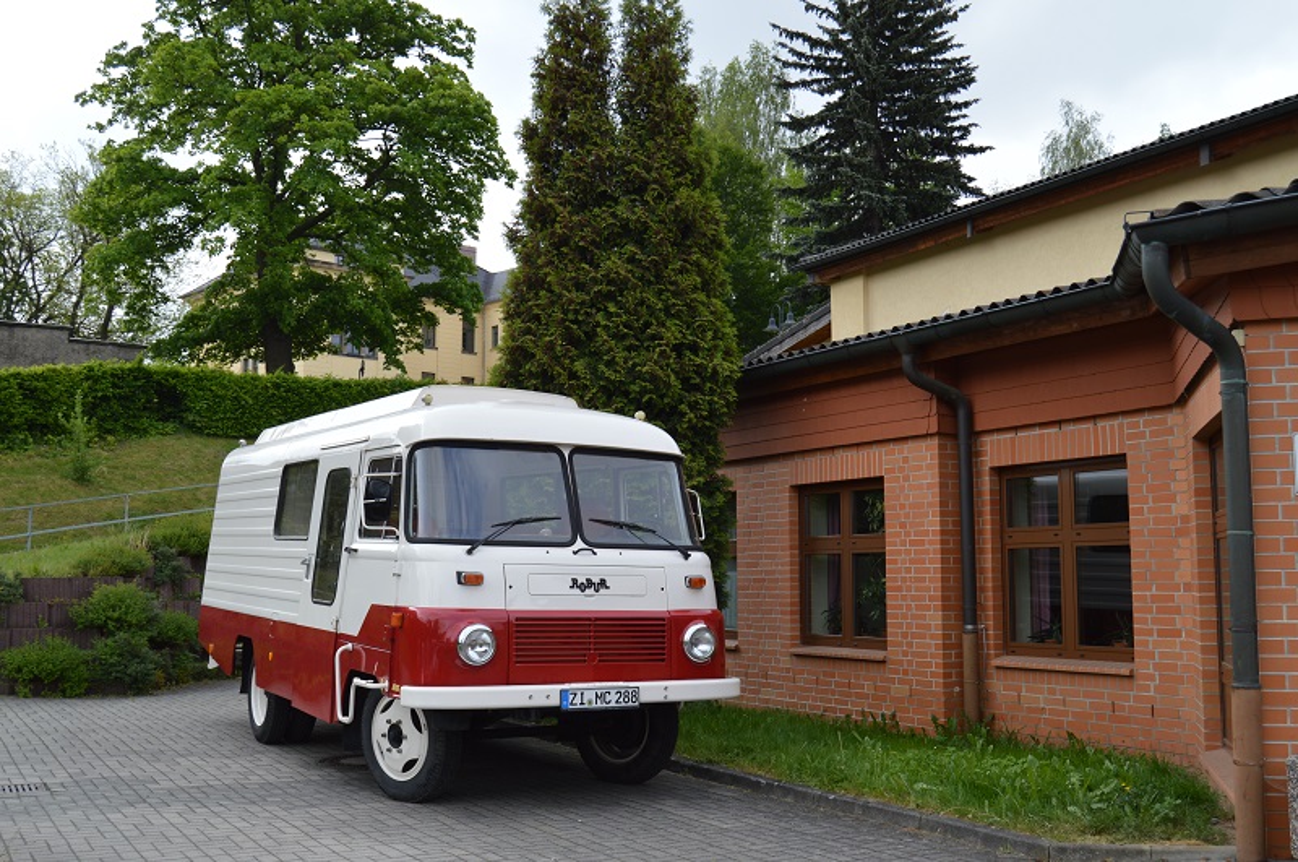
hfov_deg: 49.6
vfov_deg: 34.1
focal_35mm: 39
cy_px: 431
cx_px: 649
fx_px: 1404
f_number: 7.1
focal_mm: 26
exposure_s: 1/200
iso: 100
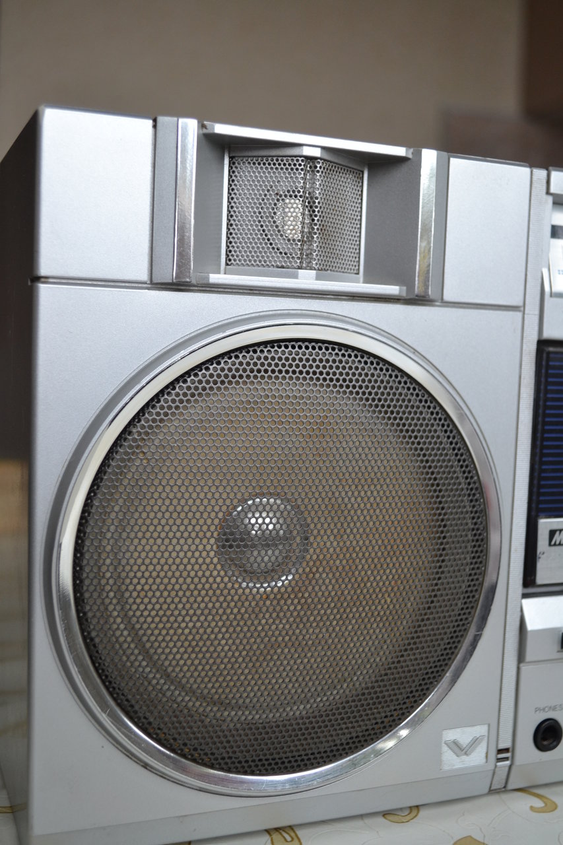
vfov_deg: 49.6
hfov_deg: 34.2
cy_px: 422
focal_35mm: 39
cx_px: 282
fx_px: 915
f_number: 4.2
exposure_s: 1/80
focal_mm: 26
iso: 400
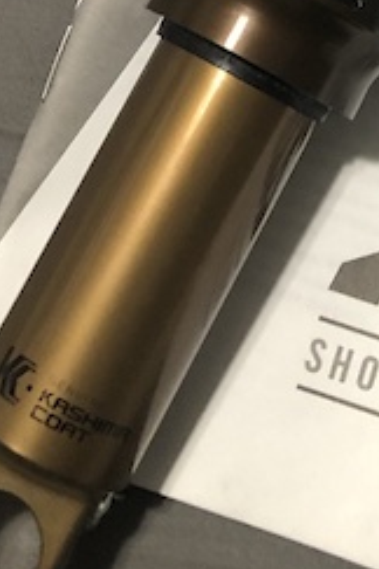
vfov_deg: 18.9
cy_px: -260
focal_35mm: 96
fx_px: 1516
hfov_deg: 13.9
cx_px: 426
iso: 100
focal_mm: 3.99
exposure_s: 1/12
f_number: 1.8
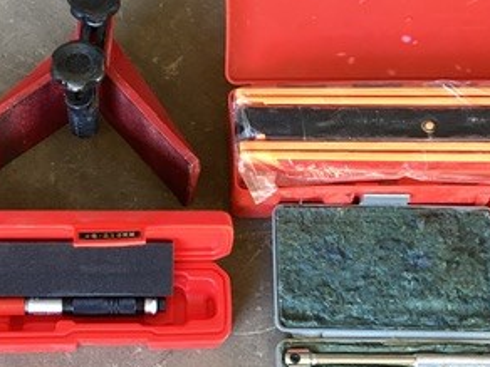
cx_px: 185
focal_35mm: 68
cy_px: 188
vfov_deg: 21.6
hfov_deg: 28.5
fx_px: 963
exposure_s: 1/50
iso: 125
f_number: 2.4
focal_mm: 3.3
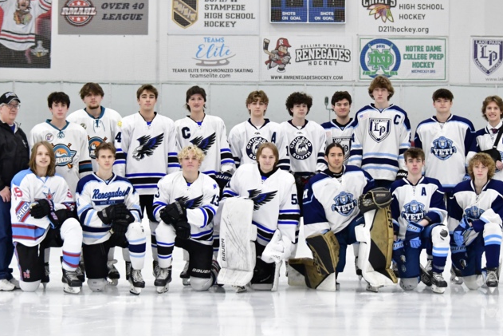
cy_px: 148
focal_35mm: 127
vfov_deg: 10.8
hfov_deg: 16.1
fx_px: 1775
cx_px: 280
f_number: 4.5
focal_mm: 55
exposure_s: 1/500
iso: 4000
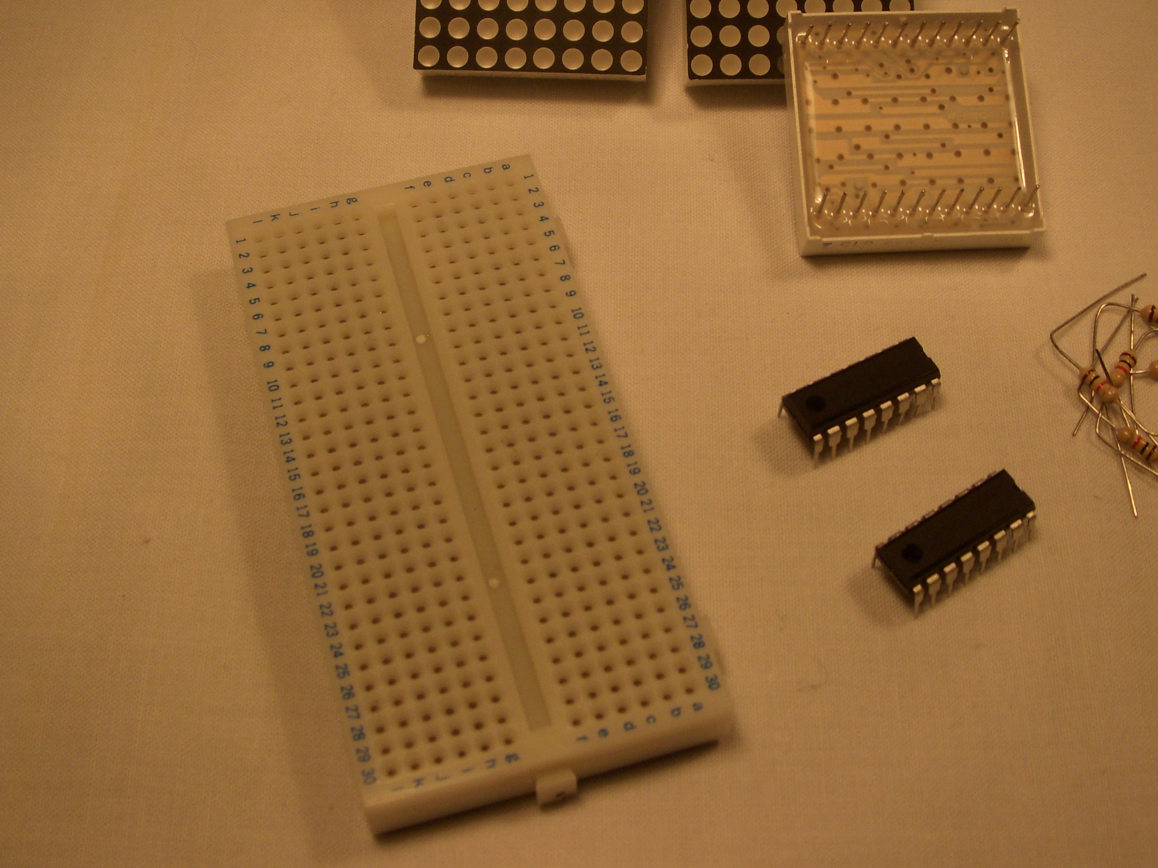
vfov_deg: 27.4
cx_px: 689
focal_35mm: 53
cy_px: 308
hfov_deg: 36.1
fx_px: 1773
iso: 100
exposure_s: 1/100
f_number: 3.3
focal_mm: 6.3
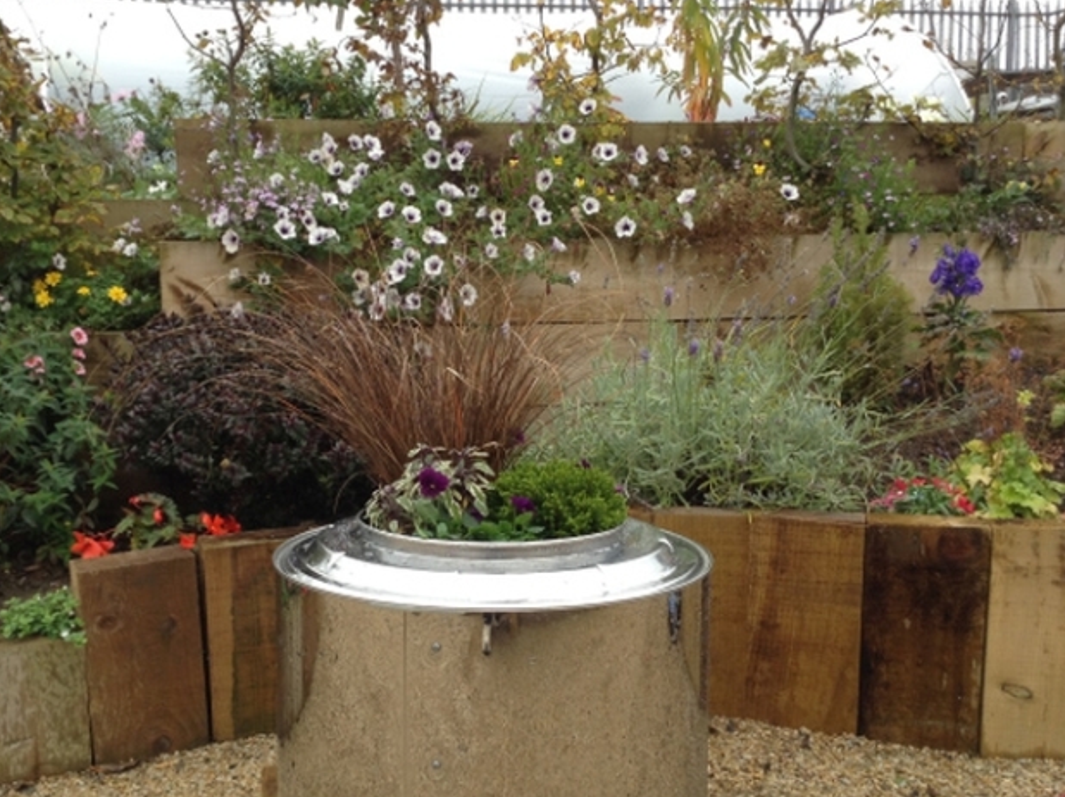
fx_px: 1260
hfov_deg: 45.7
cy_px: 450
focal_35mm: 41
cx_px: 462
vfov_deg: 35.0
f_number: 2.4
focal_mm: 3.3
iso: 25
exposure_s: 1/154
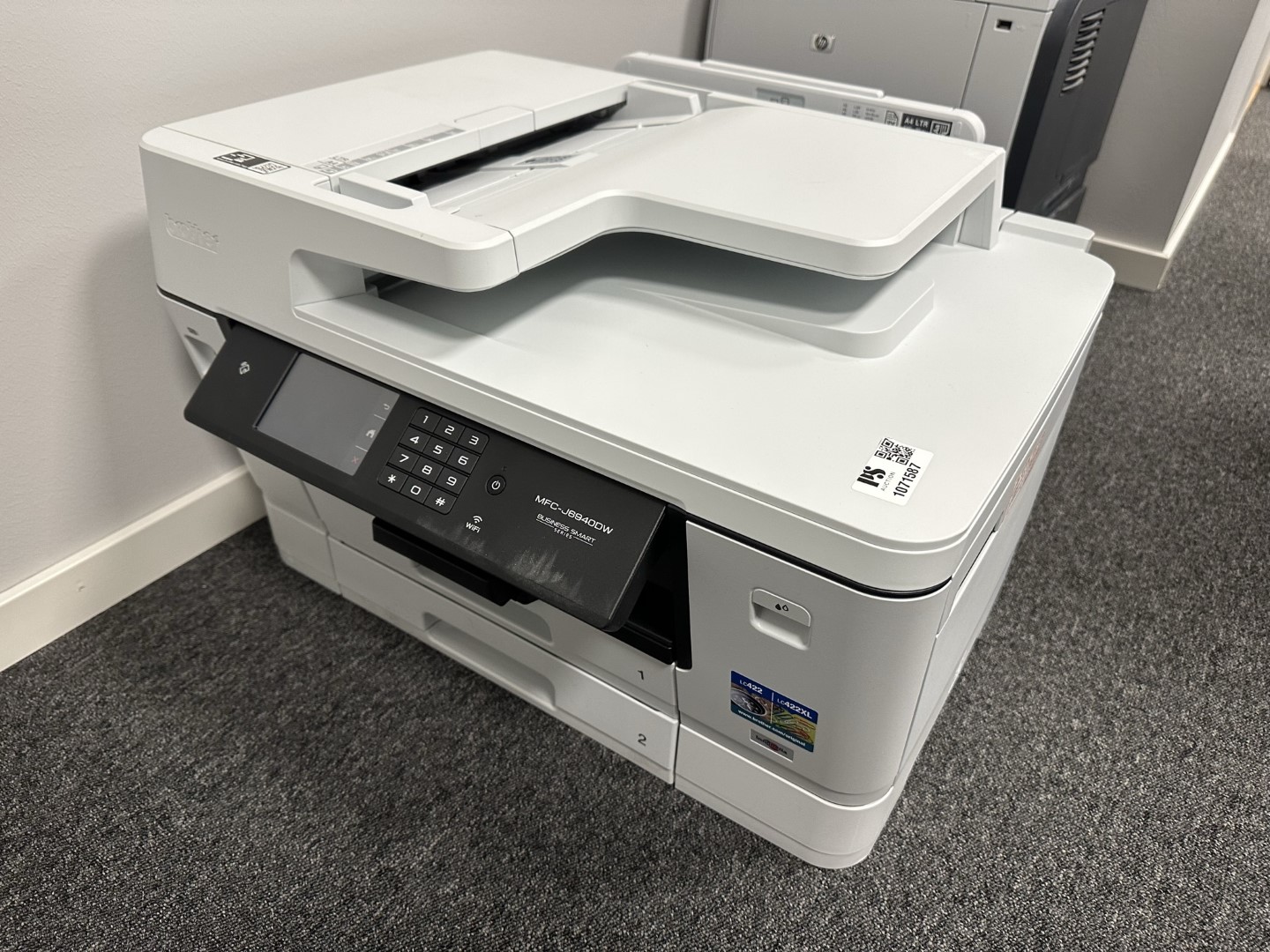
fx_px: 881
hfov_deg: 71.6
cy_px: 476
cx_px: 635
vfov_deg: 56.8
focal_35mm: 24
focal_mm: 6.86
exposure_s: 1/109
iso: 200
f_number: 1.78
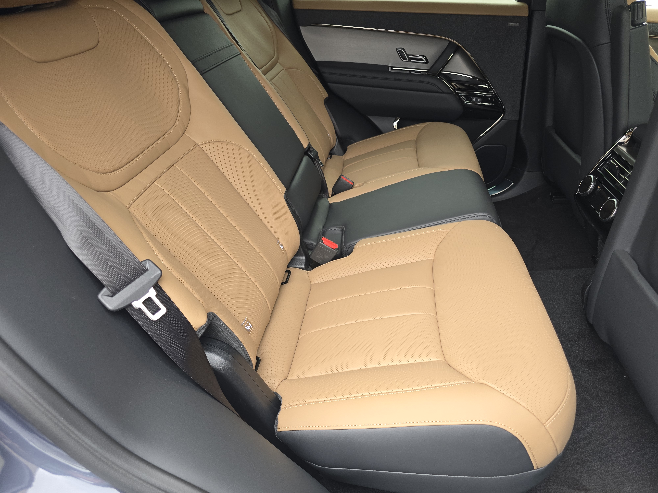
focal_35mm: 23
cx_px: 329
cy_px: 246
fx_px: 437
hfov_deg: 73.9
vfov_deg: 58.9
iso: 100
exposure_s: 1/180
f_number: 1.7
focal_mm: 6.3
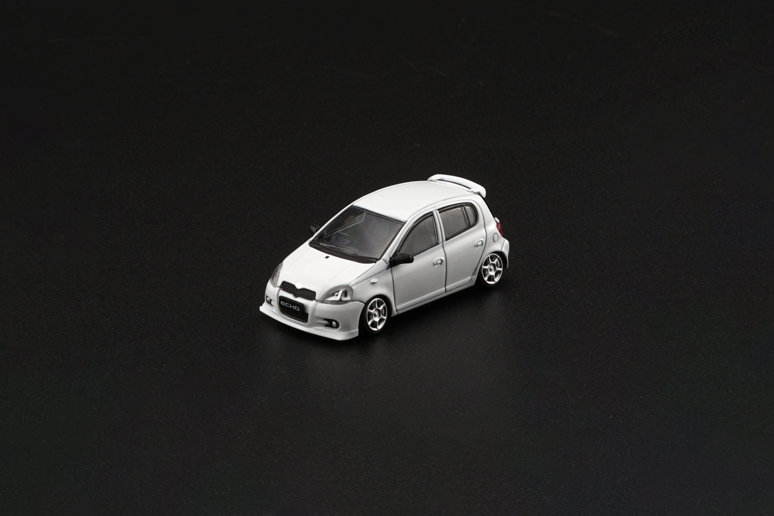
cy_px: 258
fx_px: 1075
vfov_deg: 27.0
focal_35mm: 50
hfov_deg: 39.6
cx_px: 387
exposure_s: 1/2
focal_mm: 50
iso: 50
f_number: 22
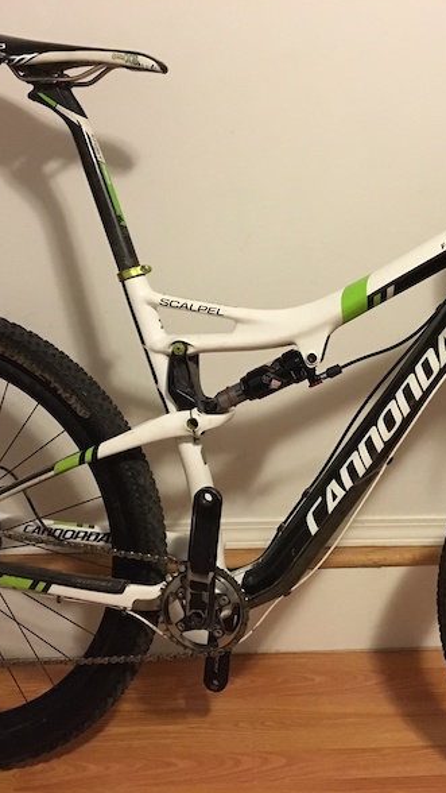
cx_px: 302
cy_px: 390
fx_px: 904
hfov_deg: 27.5
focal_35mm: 43
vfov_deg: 47.3
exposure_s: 1/15
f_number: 2.2
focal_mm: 4.15
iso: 320
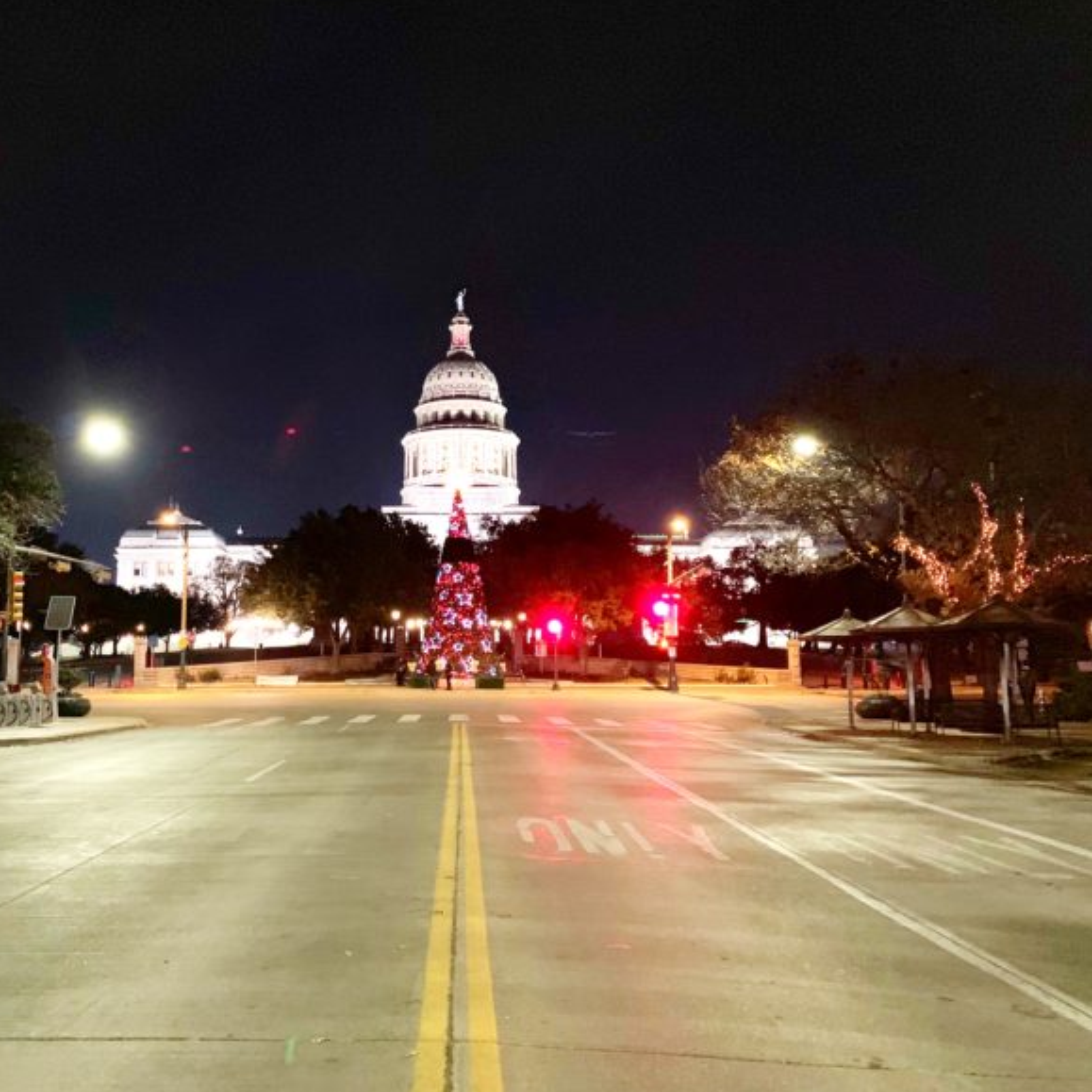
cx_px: 417
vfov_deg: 52.5
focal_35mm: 31
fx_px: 1106
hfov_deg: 52.0
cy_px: 543
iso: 640
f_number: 1.8
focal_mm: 4.25
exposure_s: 1/20
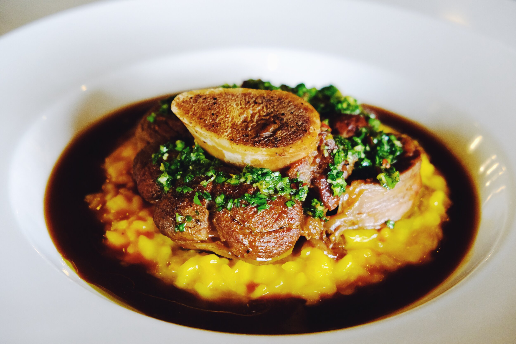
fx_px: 1089
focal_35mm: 76
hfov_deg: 26.6
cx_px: 258
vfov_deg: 17.9
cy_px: 172
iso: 3200
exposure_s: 1/75
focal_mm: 50.5
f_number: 4
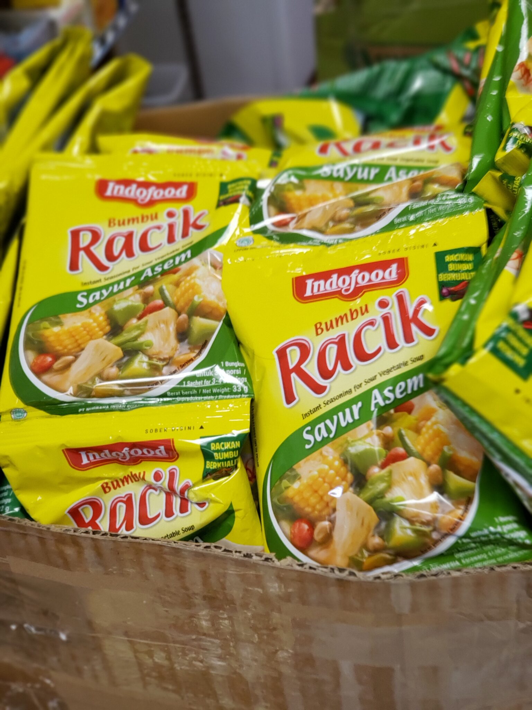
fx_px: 1066
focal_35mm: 52
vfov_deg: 36.8
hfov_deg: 28.0
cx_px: 266
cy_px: 355
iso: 100
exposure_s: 1/30
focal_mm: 6
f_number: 2.4
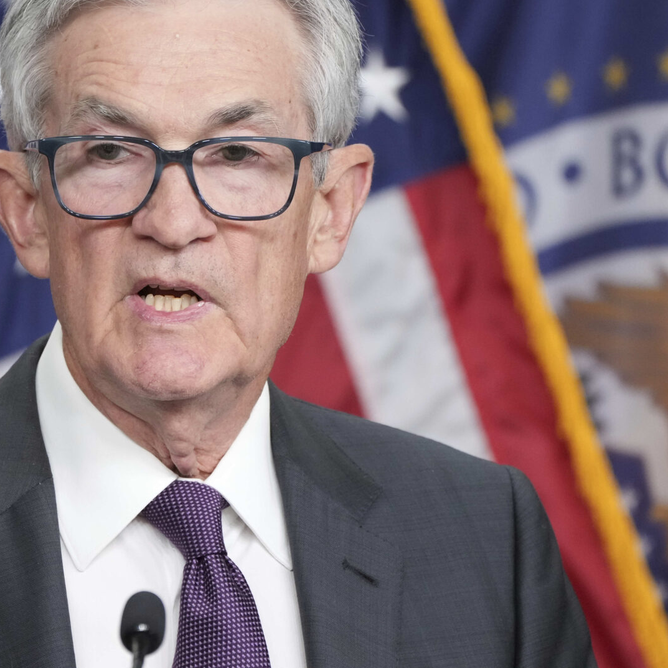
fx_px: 15981
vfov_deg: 2.4
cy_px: 361
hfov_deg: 2.4
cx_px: 111
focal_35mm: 732
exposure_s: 1/200
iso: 3200
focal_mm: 361
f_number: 5.6
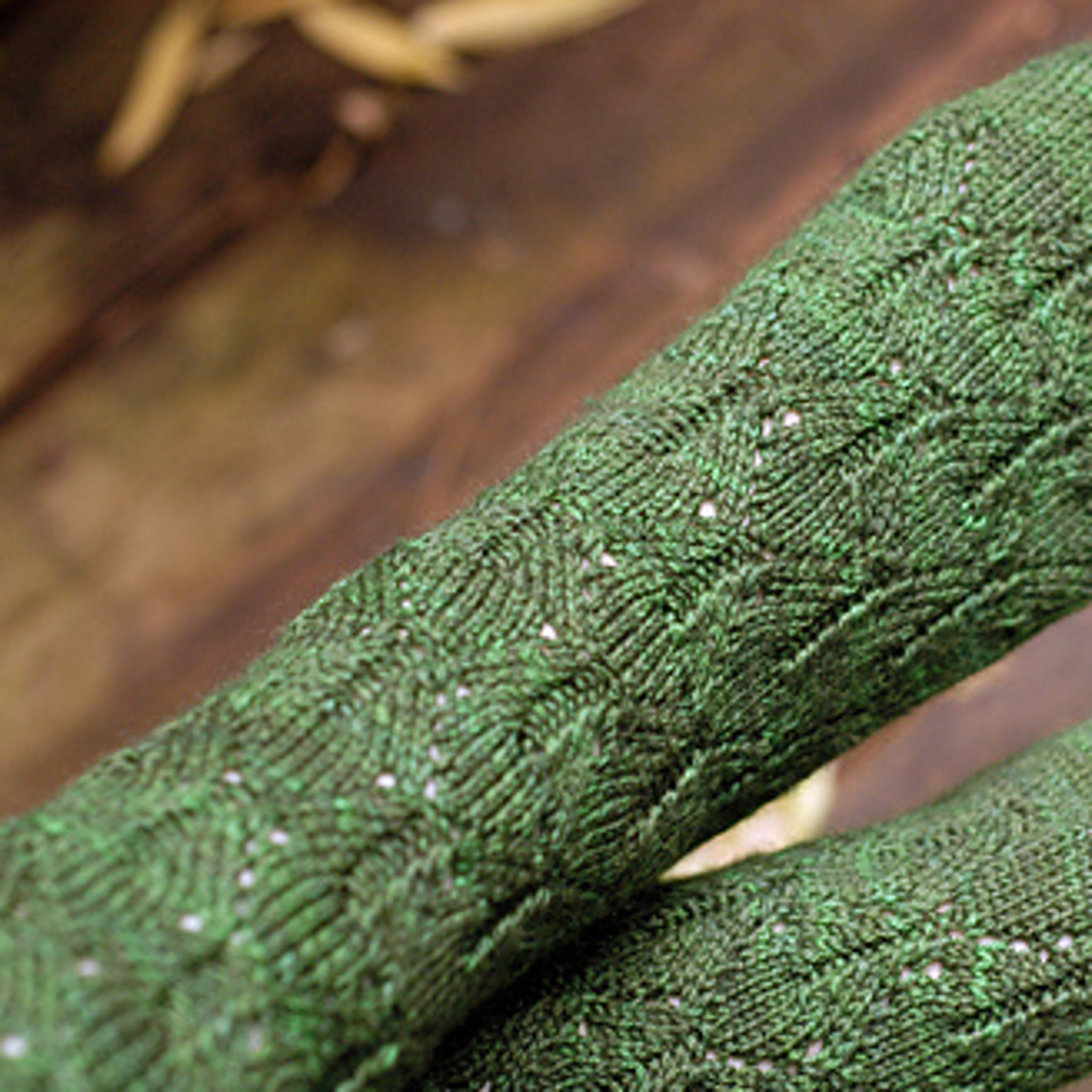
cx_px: 732
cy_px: 551
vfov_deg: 17.9
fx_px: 3462
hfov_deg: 17.9
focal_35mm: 97
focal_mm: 50
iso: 800
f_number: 3.3
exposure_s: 1/90
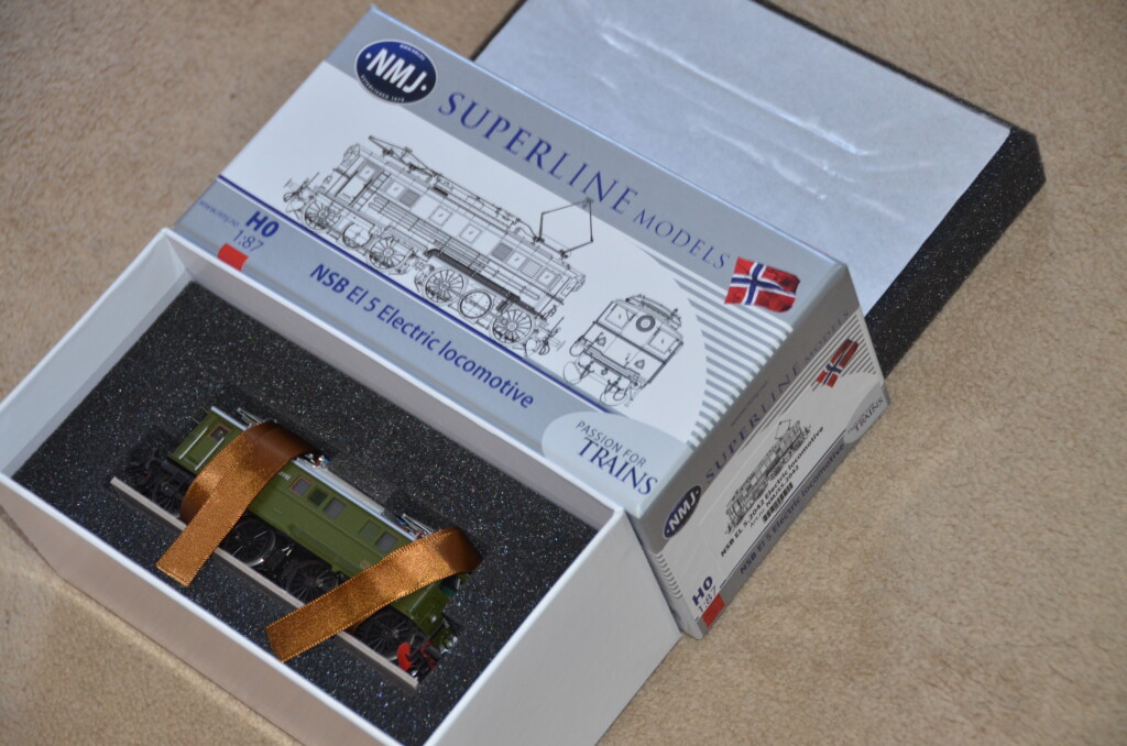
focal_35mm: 105
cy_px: 373
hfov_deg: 19.5
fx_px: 3280
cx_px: 564
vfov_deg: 13.0
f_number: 5
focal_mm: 70
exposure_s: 1/60
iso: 800
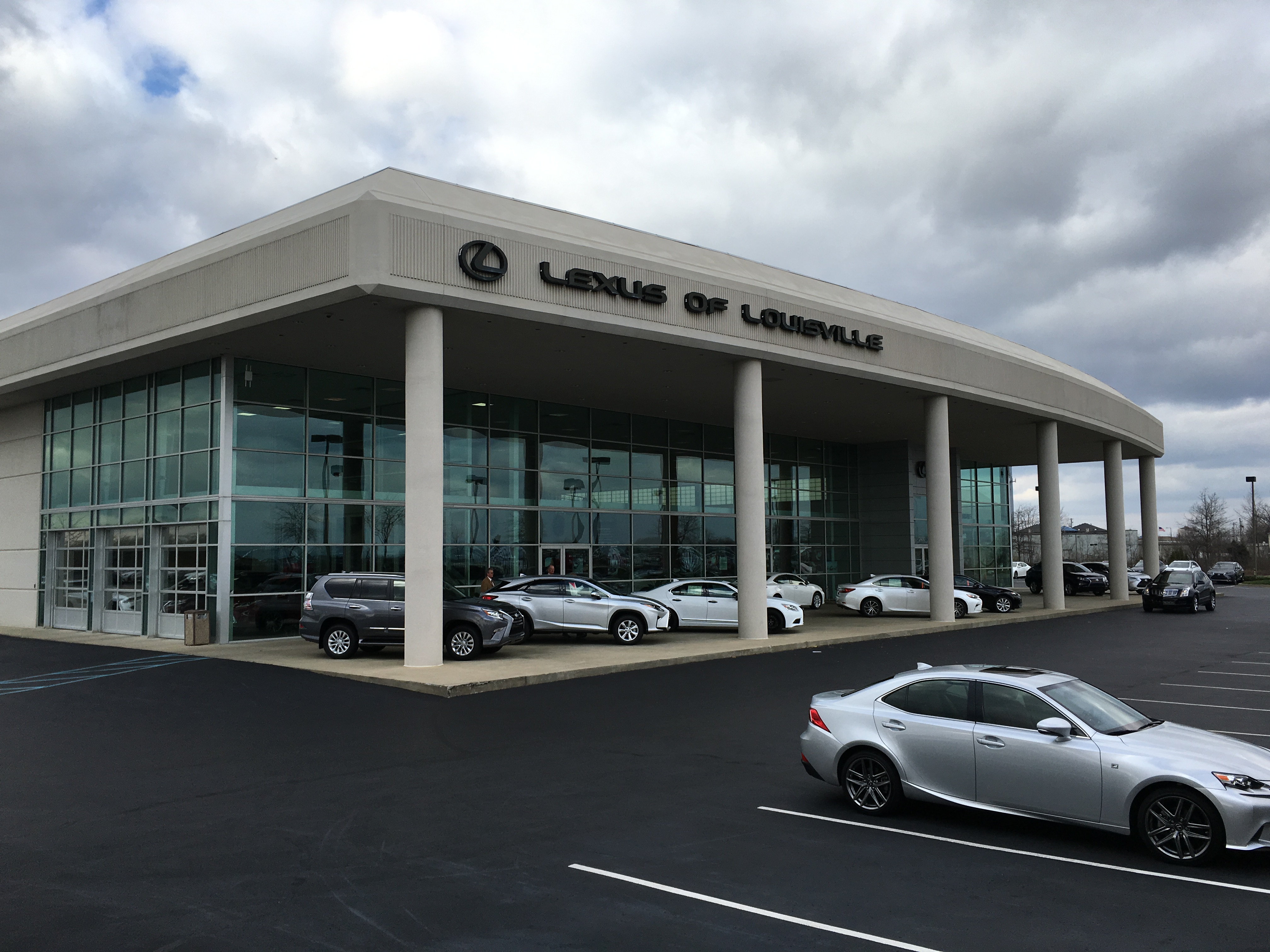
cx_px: 635
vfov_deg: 48.2
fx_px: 1064
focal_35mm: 29
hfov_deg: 61.7
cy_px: 476
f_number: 2.2
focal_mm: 4.15
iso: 25
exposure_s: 1/950
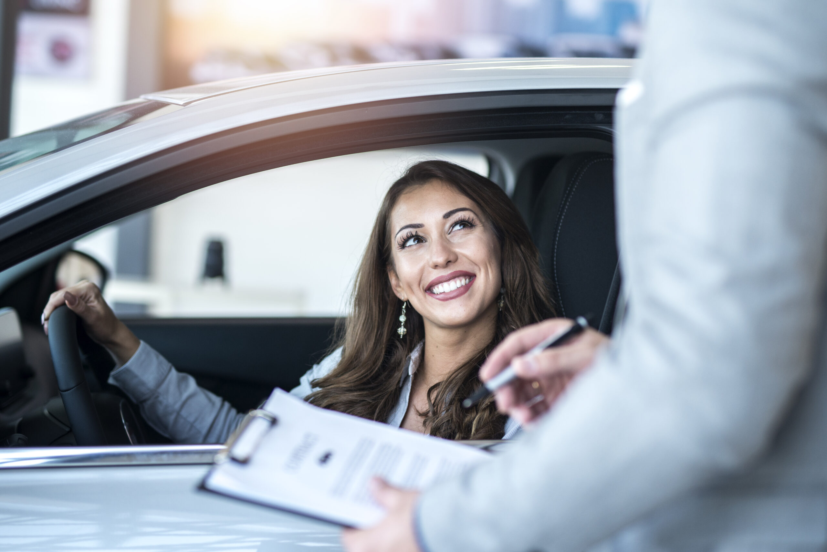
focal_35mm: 50
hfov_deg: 39.6
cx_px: 414
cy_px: 276
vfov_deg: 27.0
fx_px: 1149
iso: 320
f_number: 1.8
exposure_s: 1/320
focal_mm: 50
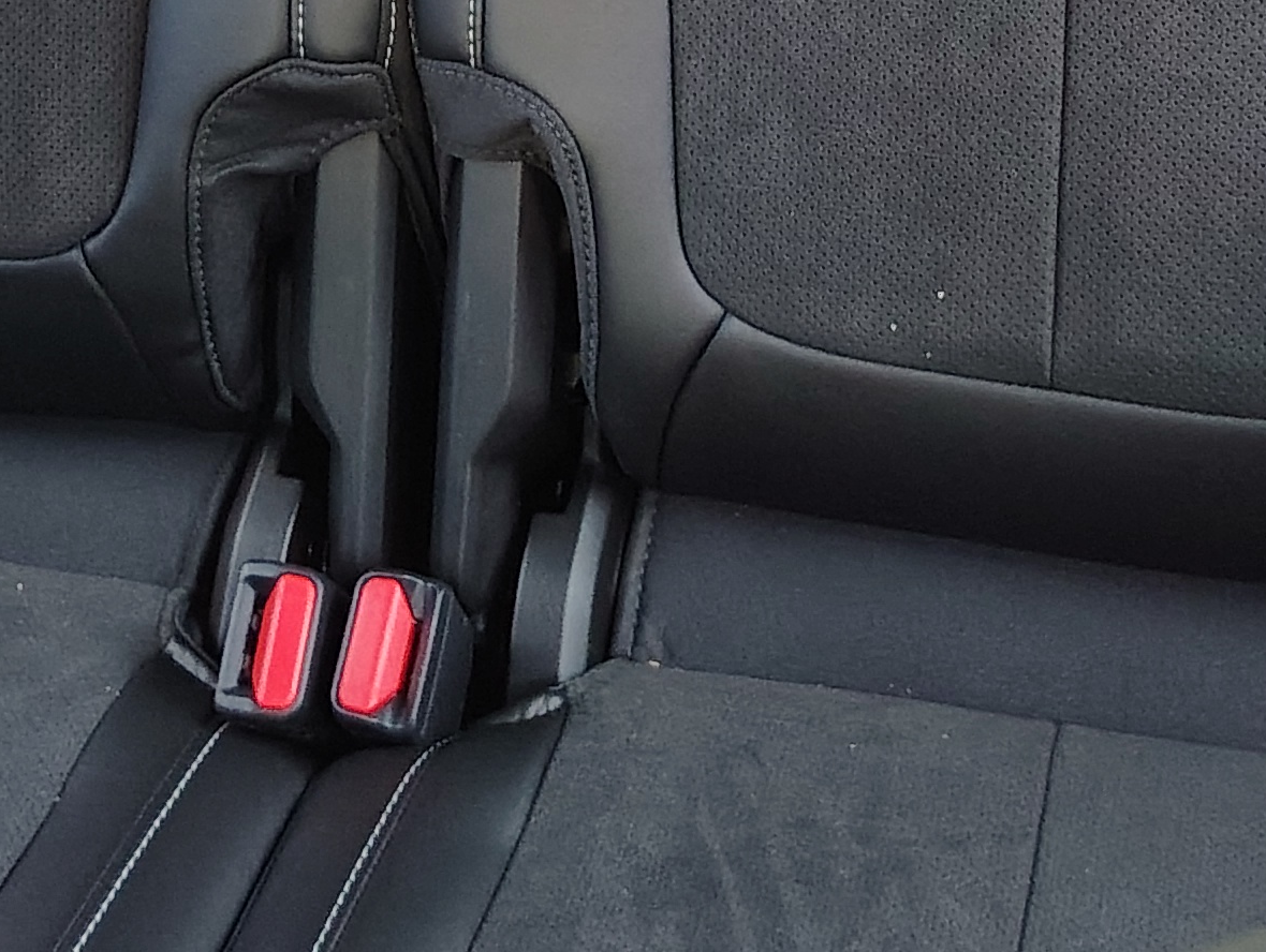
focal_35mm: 83
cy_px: -626
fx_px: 3039
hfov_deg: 23.4
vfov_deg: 15.8
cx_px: 431
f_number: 1.8
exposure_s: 1/60
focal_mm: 5.56
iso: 1938
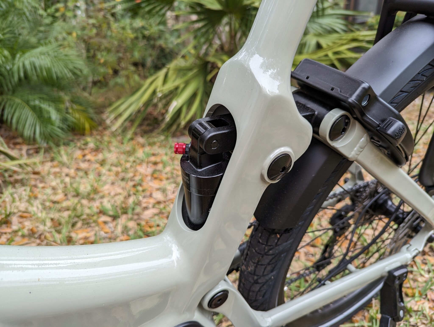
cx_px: 217
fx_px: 301
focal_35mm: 24
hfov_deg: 71.5
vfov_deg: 56.9
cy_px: 164
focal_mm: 6.81
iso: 49
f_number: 1.85
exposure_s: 1/176
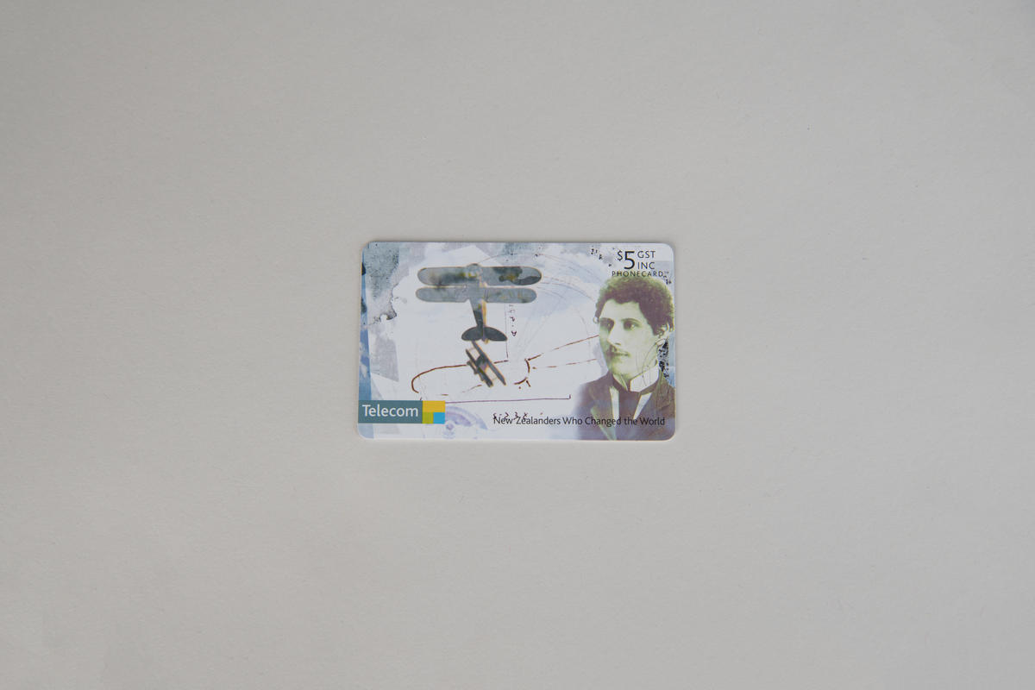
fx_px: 977
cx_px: 518
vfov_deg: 38.9
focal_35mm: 34
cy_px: 345
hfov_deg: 55.8
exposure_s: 1/125
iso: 100
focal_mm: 34
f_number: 8
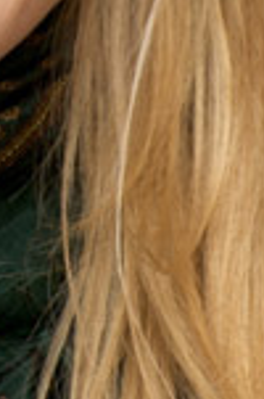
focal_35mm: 794
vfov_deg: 2.6
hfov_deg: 1.7
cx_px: -41
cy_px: -77
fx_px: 8774
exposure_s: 1/60
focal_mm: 200
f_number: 7.1
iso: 400
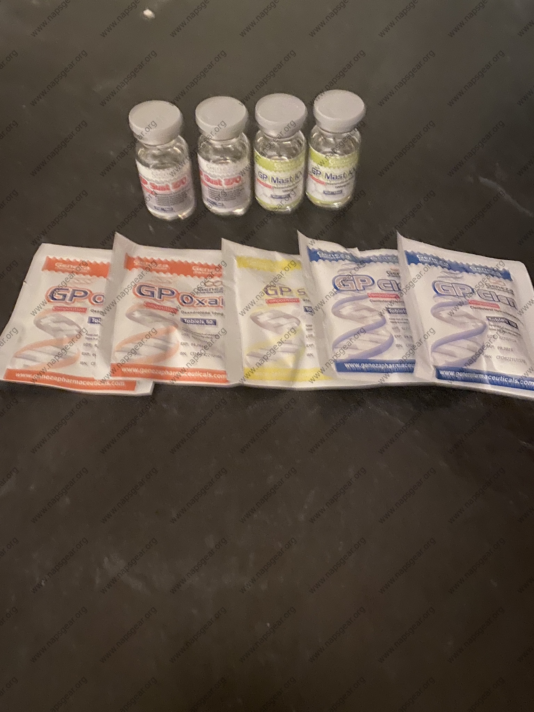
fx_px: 535
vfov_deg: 67.3
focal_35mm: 26
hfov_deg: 53.1
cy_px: 356
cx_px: 267
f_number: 1.8
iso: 500
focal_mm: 4.25
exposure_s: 1/9
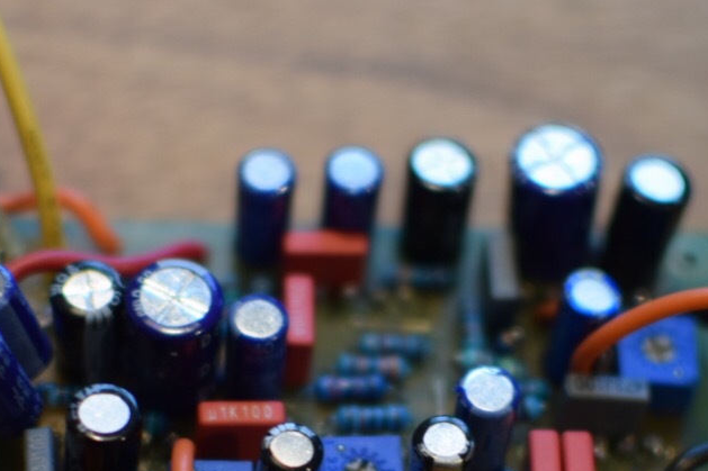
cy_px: 444
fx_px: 2660
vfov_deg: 10.1
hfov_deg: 15.2
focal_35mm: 135
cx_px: 293
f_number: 1.8
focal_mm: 35
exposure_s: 1/100
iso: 160
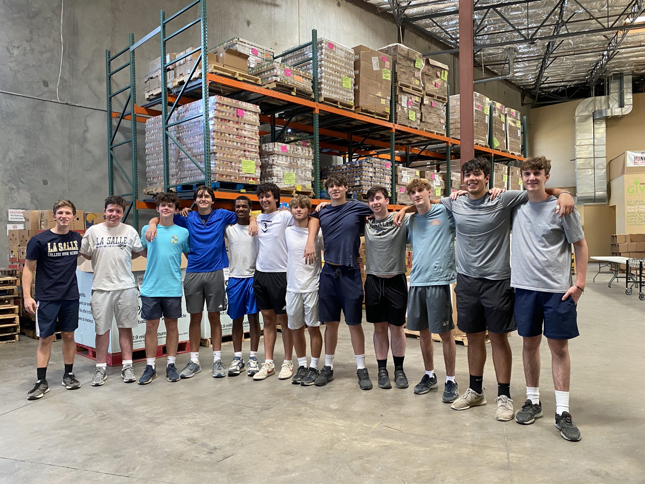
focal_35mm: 26
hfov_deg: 67.3
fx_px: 484
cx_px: 322
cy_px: 242
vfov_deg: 53.1
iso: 160
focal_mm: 4.25
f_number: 1.8
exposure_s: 1/60
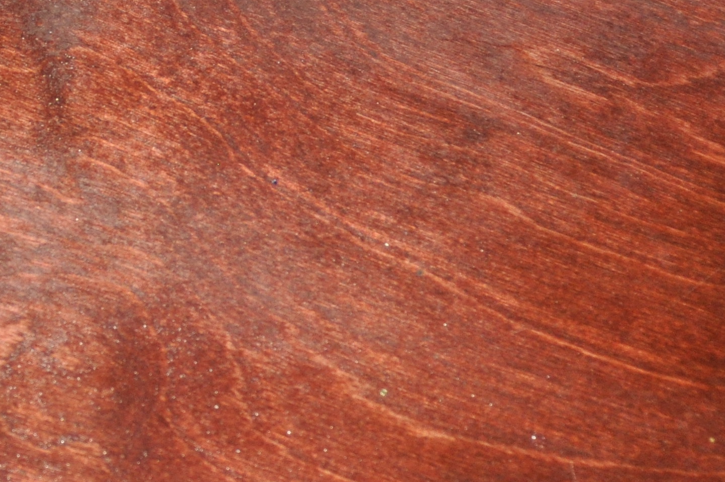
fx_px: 3601
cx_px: -267
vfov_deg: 7.6
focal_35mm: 179
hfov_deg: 11.2
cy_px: -150
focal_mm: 40
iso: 800
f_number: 4
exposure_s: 1/60
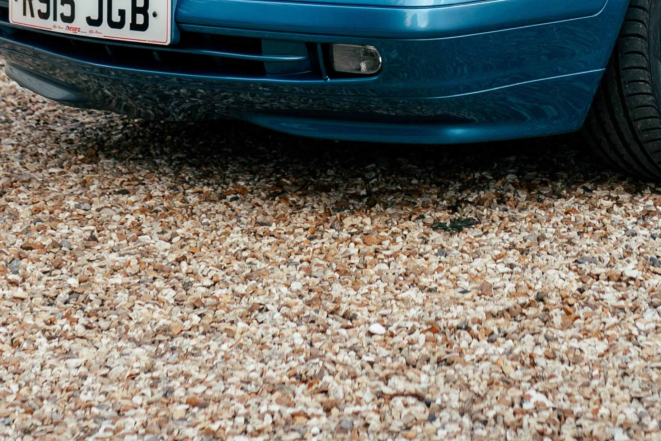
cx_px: 545
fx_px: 2093
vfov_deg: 11.5
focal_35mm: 114
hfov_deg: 17.8
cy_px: -209
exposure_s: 1/1250
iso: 200
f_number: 2.8
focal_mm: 35
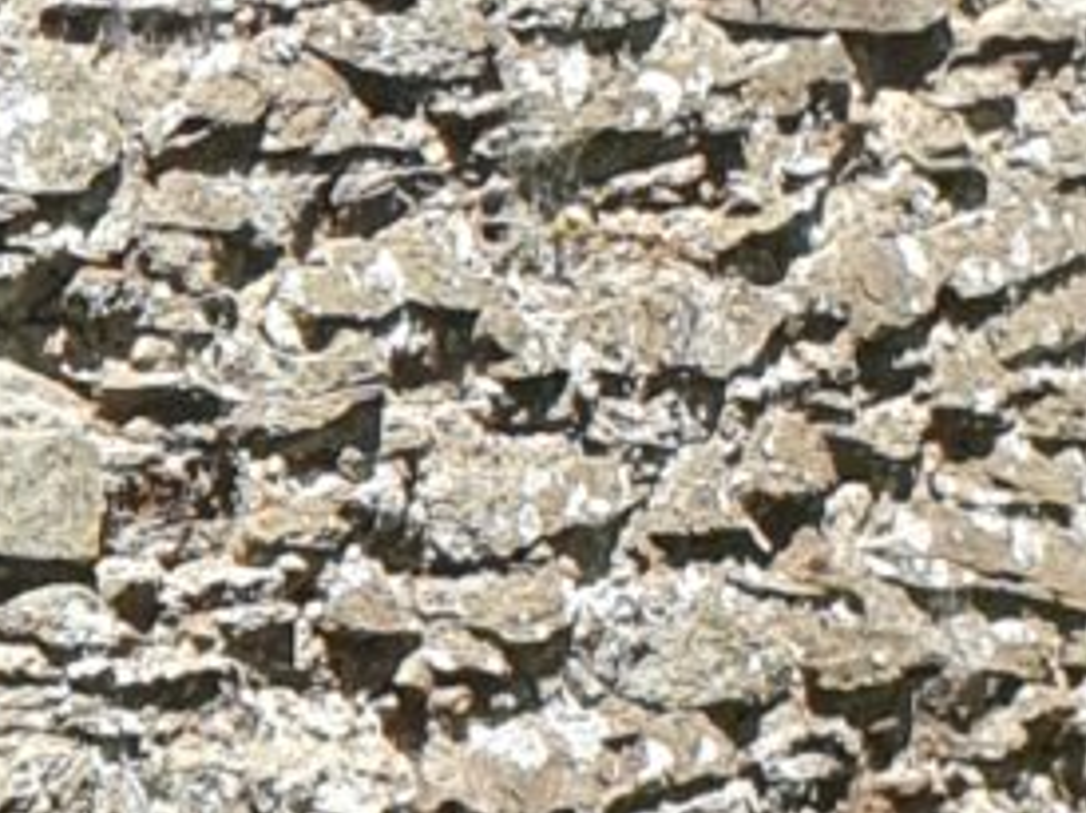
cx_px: -1827
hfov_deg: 7.4
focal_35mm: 243
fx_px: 7617
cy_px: 440
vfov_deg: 6.1
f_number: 2.4
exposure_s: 1/873
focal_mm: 4.3
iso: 50
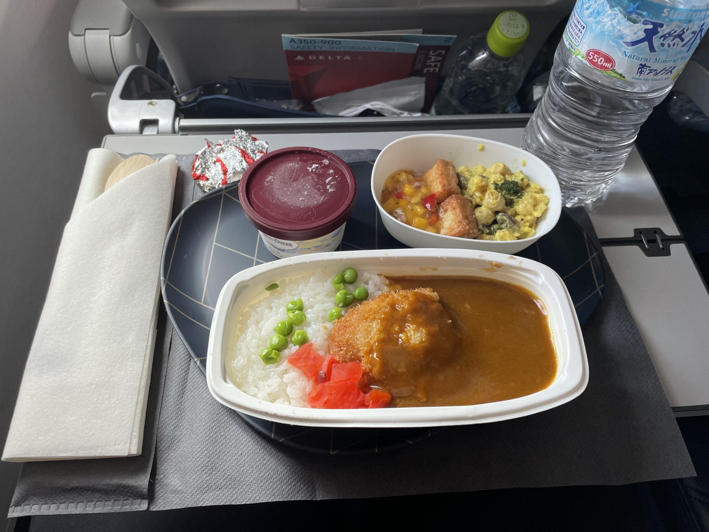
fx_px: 533
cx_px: 354
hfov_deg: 67.3
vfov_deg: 53.1
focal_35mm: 26
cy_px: 266
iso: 64
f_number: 1.6
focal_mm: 4.2
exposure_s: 1/95
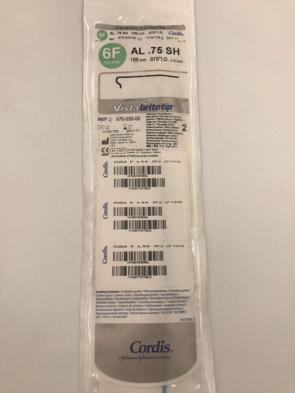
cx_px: 148
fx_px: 318
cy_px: 196
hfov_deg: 49.7
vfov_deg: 63.4
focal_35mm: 28
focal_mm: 3.99
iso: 20
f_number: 1.8
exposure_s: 1/227
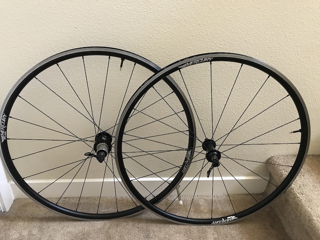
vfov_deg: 49.7
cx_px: 160
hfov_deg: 63.4
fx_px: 259
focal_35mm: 28
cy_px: 120
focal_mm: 3.99
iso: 100
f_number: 1.8
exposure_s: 1/9
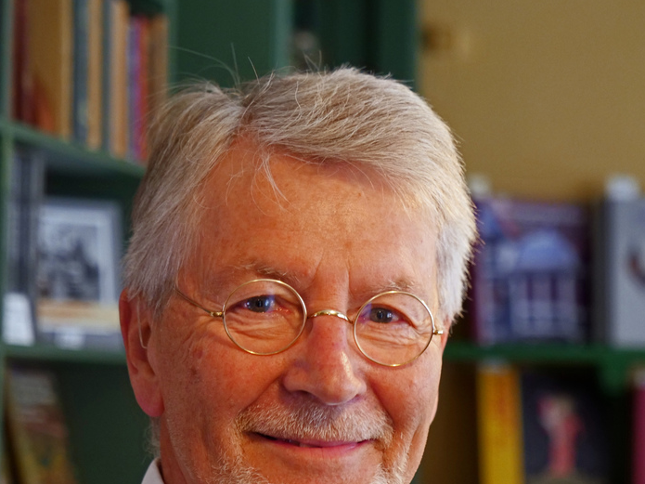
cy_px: 283
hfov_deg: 13.6
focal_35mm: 145
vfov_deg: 10.2
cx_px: 400
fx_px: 2701
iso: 1600
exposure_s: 1/25
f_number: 4
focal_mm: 56
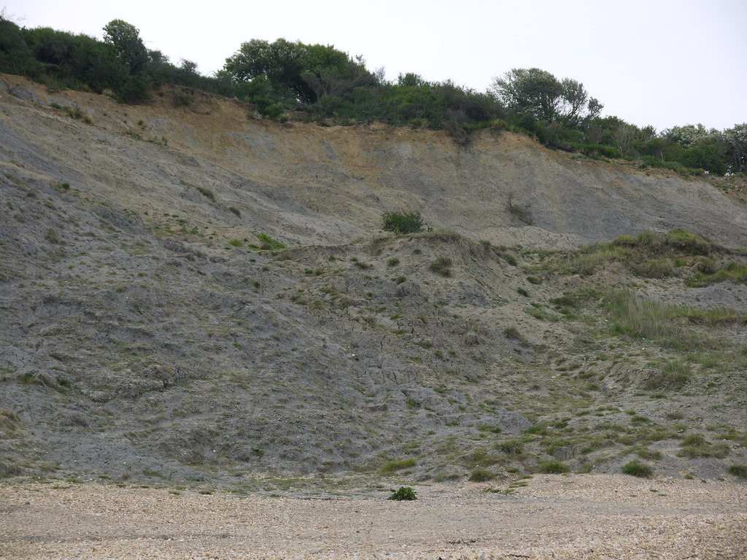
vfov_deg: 17.6
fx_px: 1813
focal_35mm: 84
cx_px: 374
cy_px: 280
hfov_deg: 23.3
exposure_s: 1/160
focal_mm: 42
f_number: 6.3
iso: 100
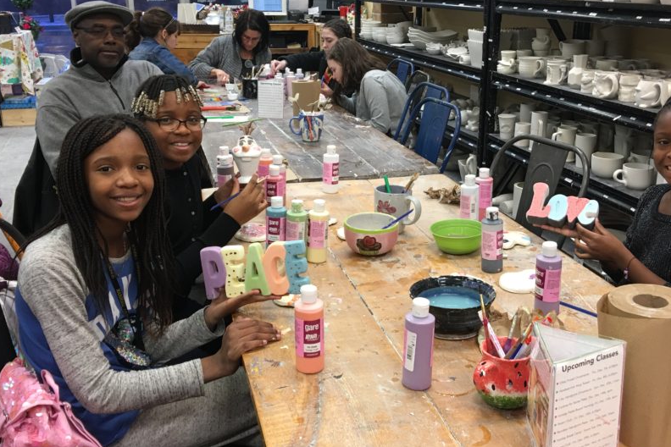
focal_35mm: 39
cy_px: 200
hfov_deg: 49.5
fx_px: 727
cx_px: 360
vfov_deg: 34.2
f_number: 2.2
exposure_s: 1/15
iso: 40
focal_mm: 4.15
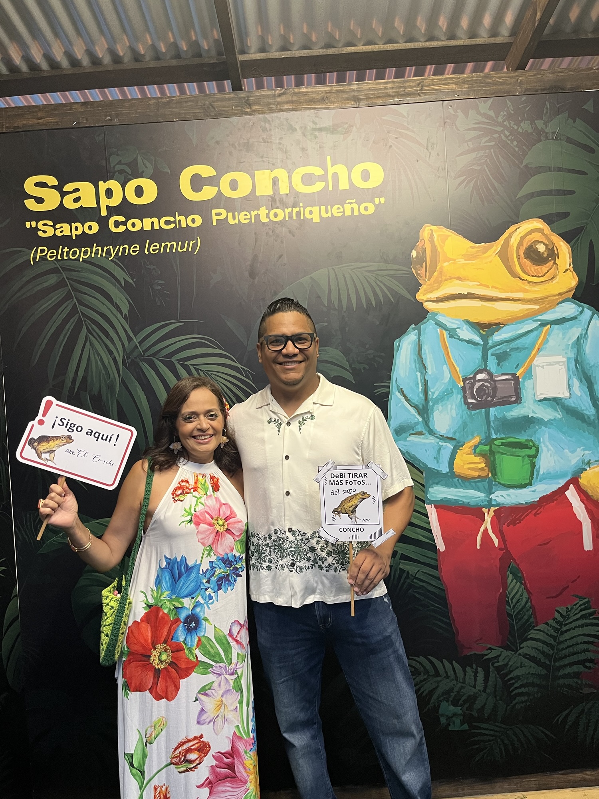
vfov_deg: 67.3
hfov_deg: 53.1
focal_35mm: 26
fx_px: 600
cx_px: 300
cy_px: 400
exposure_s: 1/60
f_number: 1.6
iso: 200
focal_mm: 5.1
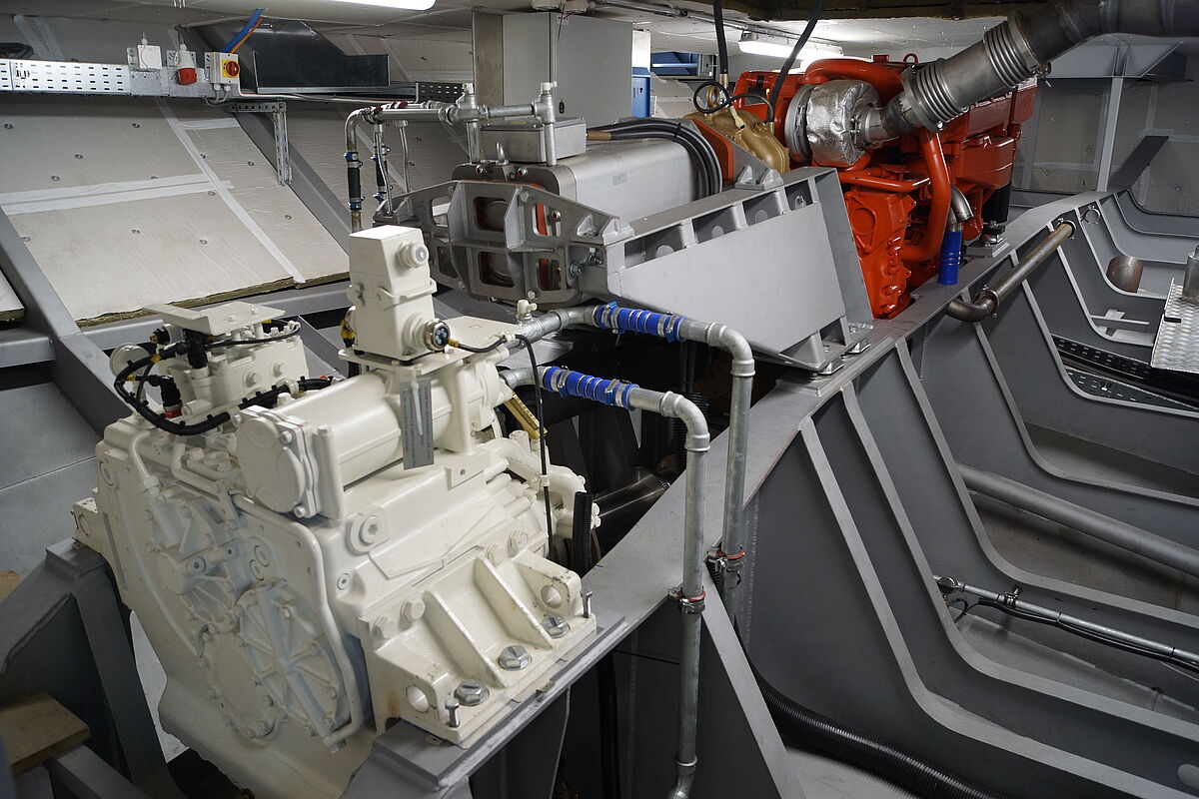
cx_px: 600
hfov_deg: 49.6
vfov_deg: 34.2
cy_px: 400
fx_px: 1299
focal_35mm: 39
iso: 400
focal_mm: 26
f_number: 4.5
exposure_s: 1/60
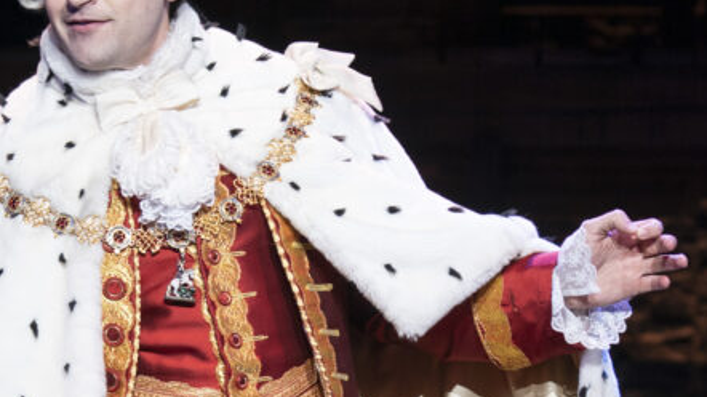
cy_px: 458
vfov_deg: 4.4
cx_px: 294
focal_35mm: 276
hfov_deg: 7.8
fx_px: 5171
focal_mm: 97
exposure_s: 1/320
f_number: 4
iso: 500
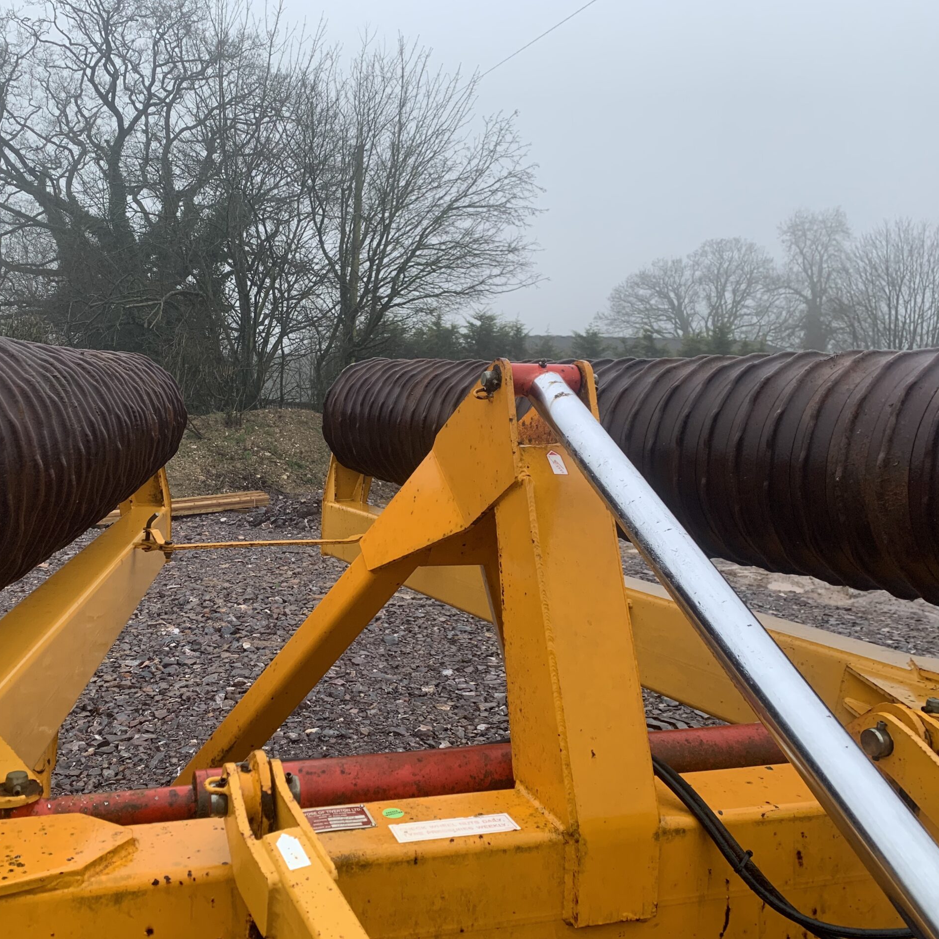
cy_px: 474
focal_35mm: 31
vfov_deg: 52.5
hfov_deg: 52.0
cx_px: 350
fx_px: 951
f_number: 1.8
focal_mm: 4.25
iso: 100
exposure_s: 1/67
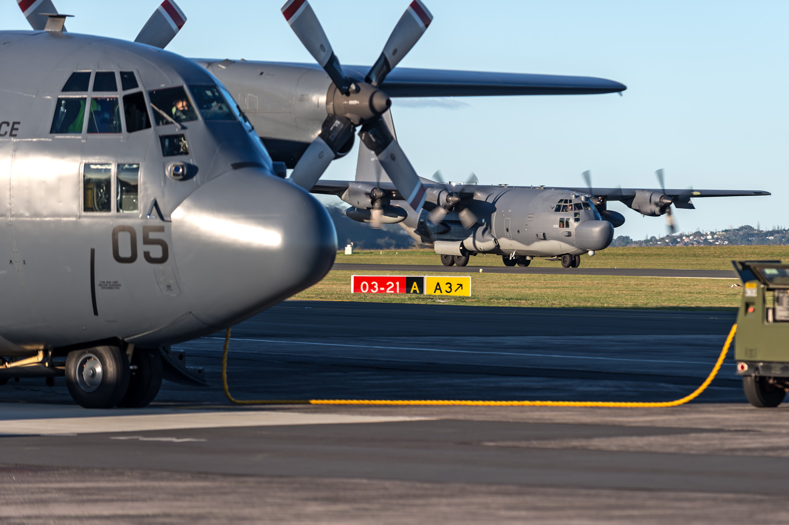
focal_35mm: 190
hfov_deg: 10.8
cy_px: 262
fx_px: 4162
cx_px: 394
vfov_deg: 7.2
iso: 50
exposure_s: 1/320
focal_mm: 190
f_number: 5
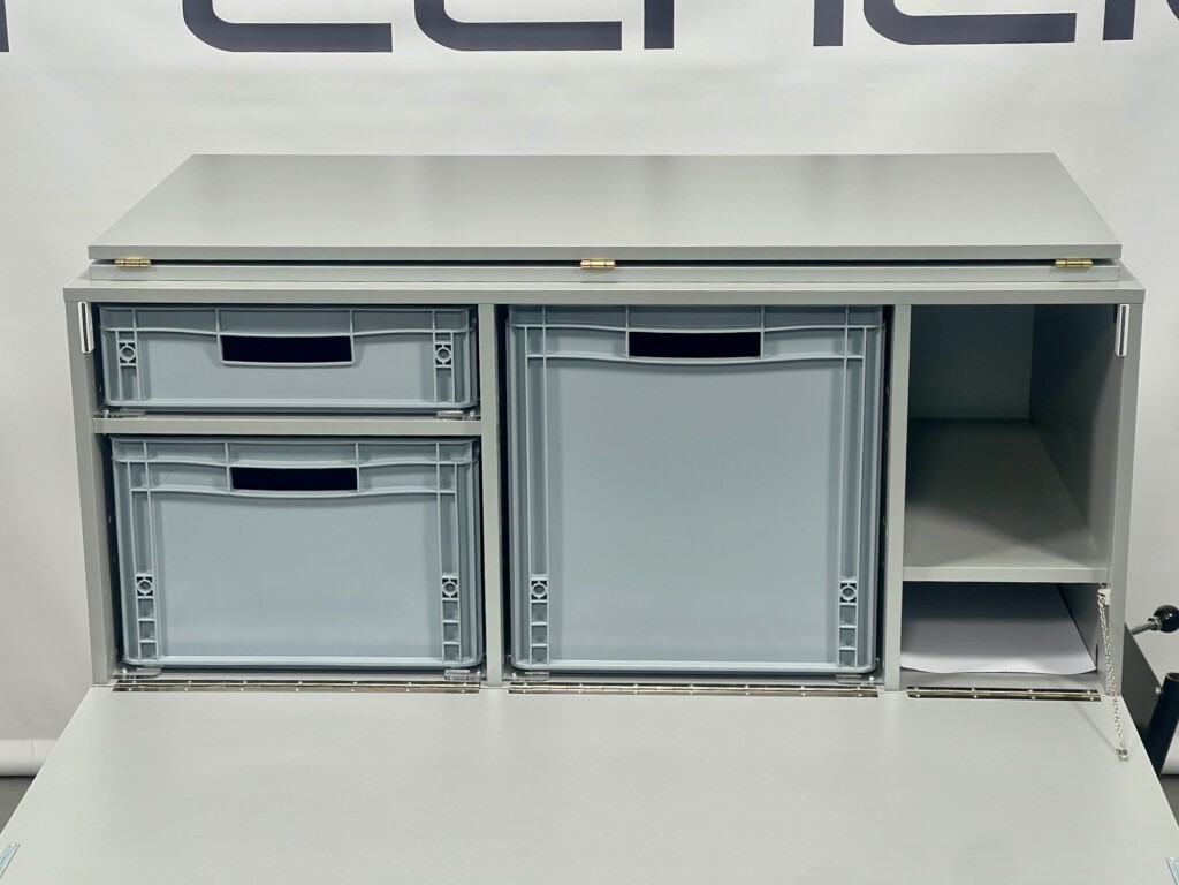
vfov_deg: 22.9
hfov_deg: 30.3
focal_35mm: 64
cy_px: 442
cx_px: 590
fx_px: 2180
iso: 20
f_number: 2.2
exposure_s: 1/100
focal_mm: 7.5
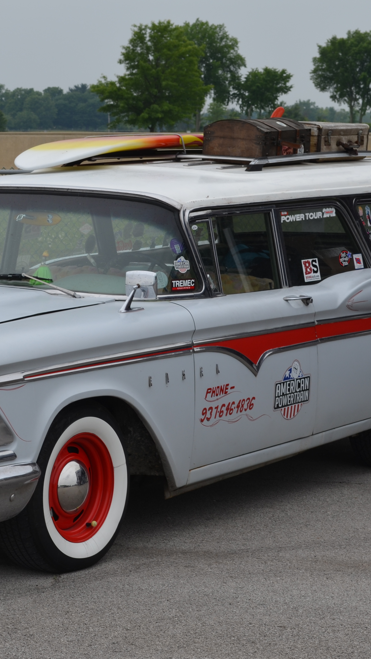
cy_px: 352
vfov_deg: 18.6
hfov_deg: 10.5
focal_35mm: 115
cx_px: 58
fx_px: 2009
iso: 110
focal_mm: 45
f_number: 8
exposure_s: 1/250
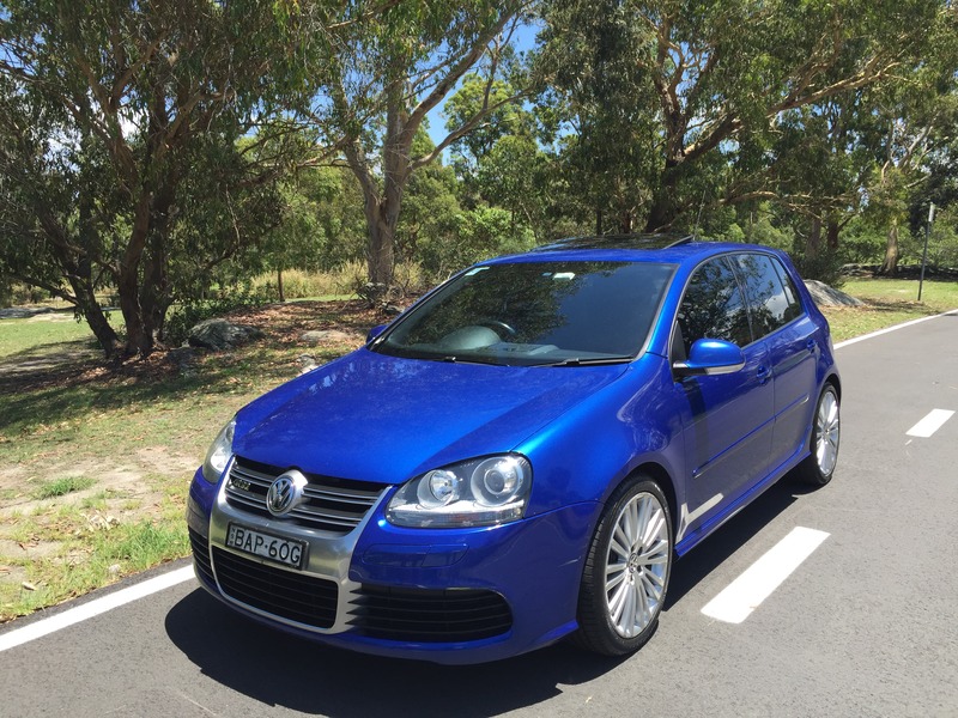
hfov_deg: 61.7
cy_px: 359
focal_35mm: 29
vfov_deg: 48.2
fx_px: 803
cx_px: 479
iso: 32
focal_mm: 4.15
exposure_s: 1/860
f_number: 2.2
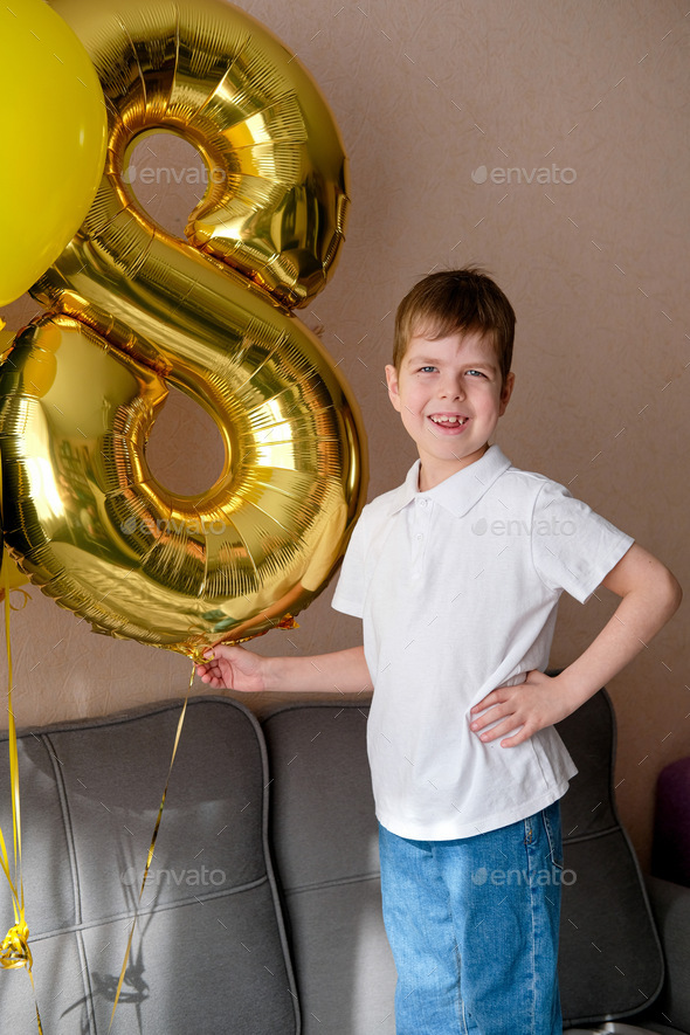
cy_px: 518
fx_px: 1524
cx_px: 345
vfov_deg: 37.5
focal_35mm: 53
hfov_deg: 25.5
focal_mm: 35
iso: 400
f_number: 3.6
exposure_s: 1/160
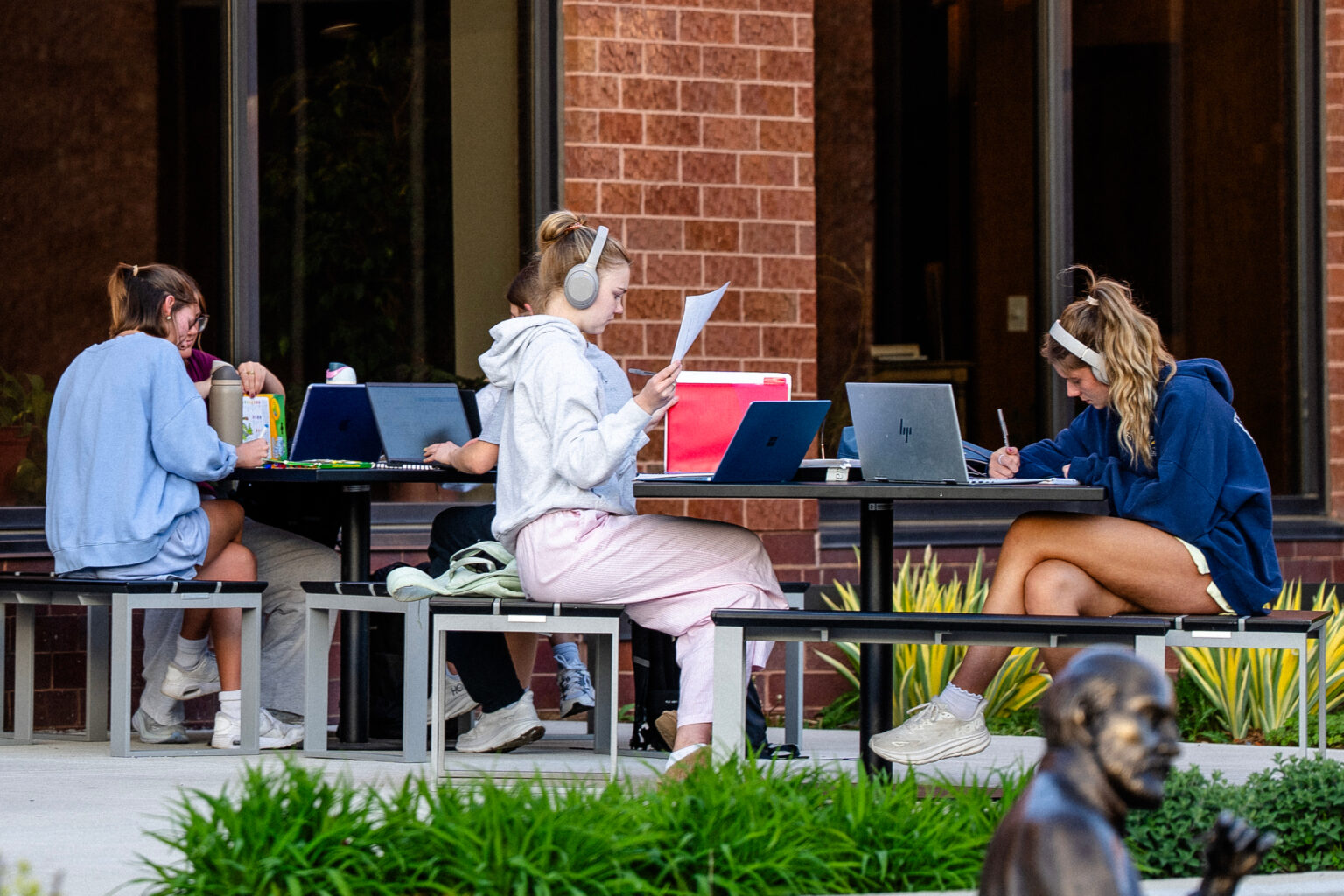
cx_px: 672
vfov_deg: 9.1
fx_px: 5600
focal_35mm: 150
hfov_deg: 13.7
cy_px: 448
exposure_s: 1/250
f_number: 2.8
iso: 125
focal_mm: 150
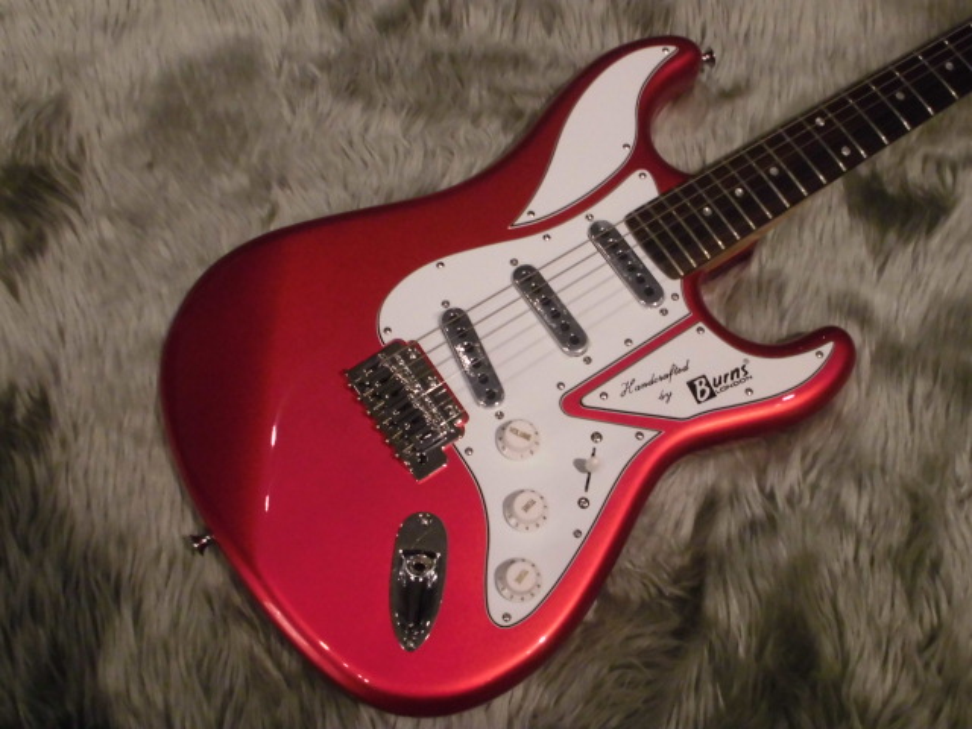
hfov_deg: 49.0
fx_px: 1067
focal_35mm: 38
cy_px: 364
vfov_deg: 37.7
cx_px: 486
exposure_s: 1/8
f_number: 4.2
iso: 400
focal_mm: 6.9
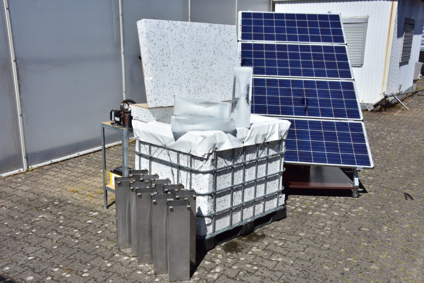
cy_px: 142
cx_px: 212
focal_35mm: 38
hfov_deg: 51.3
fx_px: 442
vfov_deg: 35.5
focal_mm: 25
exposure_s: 1/2500
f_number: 9
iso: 500
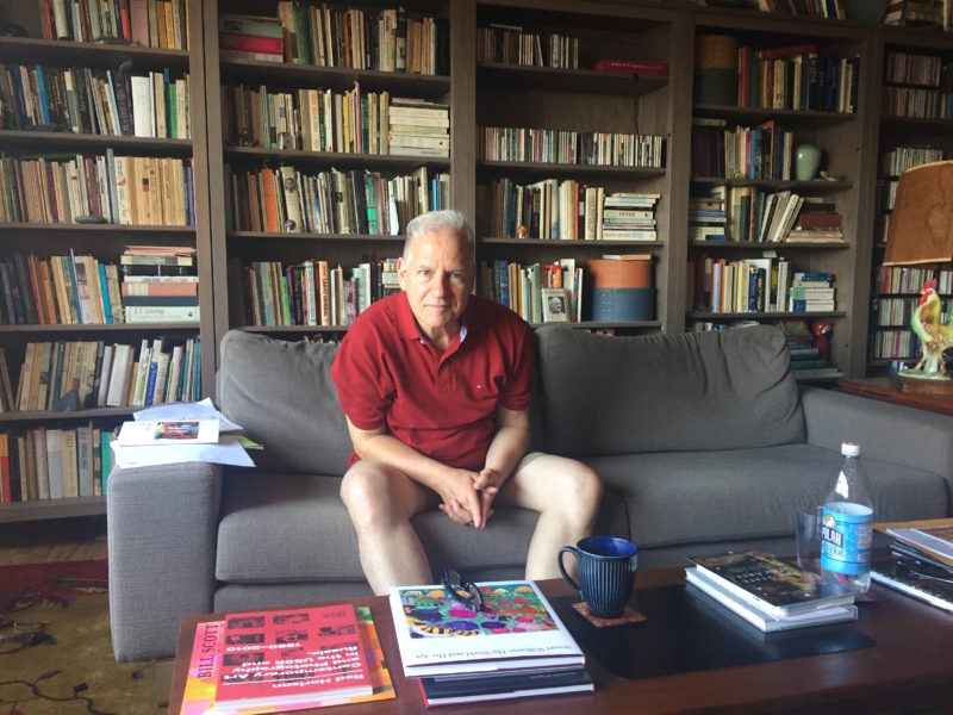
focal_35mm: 29
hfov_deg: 61.7
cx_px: 476
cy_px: 358
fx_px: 798
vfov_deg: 48.2
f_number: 2.2
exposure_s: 1/30
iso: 50
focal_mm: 4.15
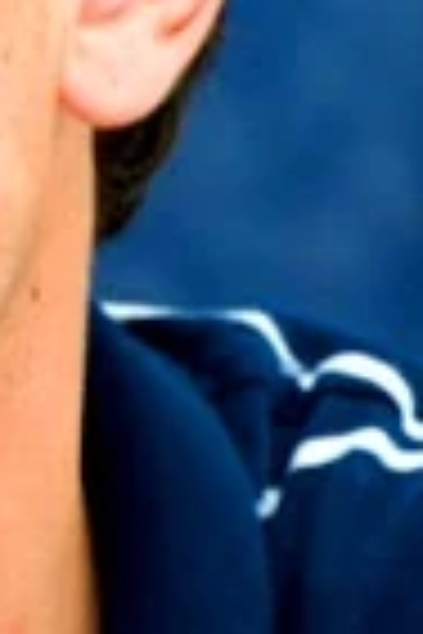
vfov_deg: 3.4
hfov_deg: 2.2
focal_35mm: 615
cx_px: -178
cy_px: 301
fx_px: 10839
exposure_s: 1/60
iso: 500
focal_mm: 145
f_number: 7.1
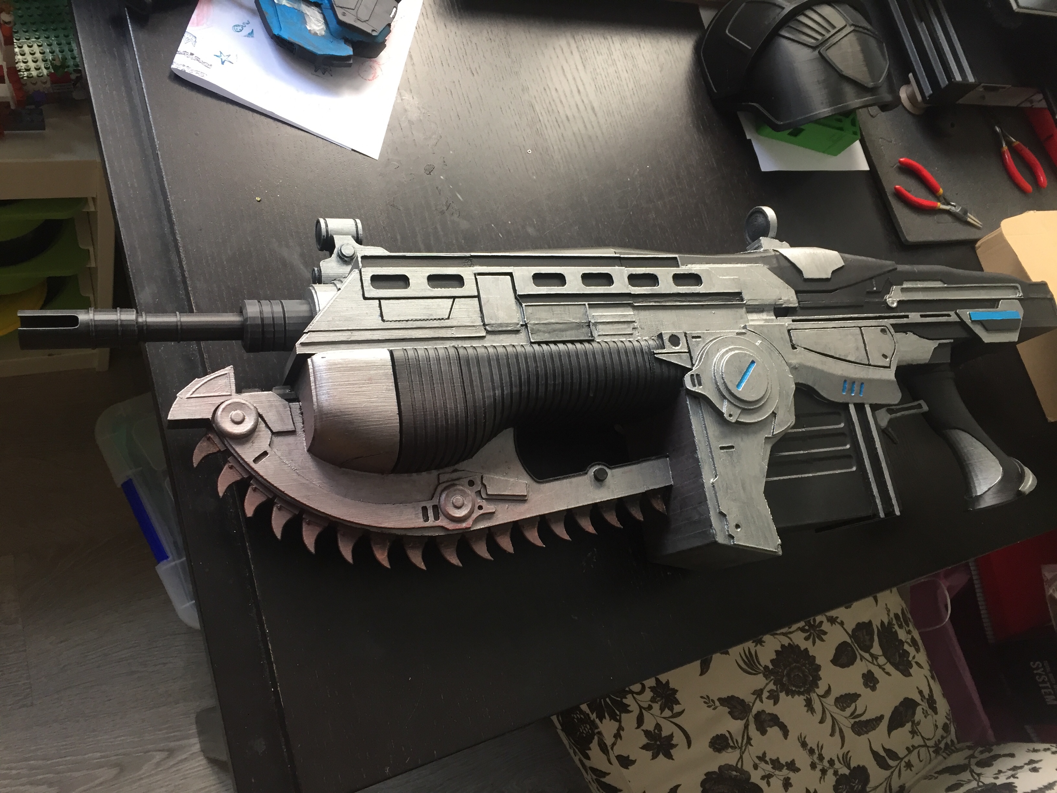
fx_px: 886
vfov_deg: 48.2
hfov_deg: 61.7
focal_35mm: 29
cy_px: 396
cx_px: 528
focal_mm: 4.15
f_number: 2.2
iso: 100
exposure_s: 1/33
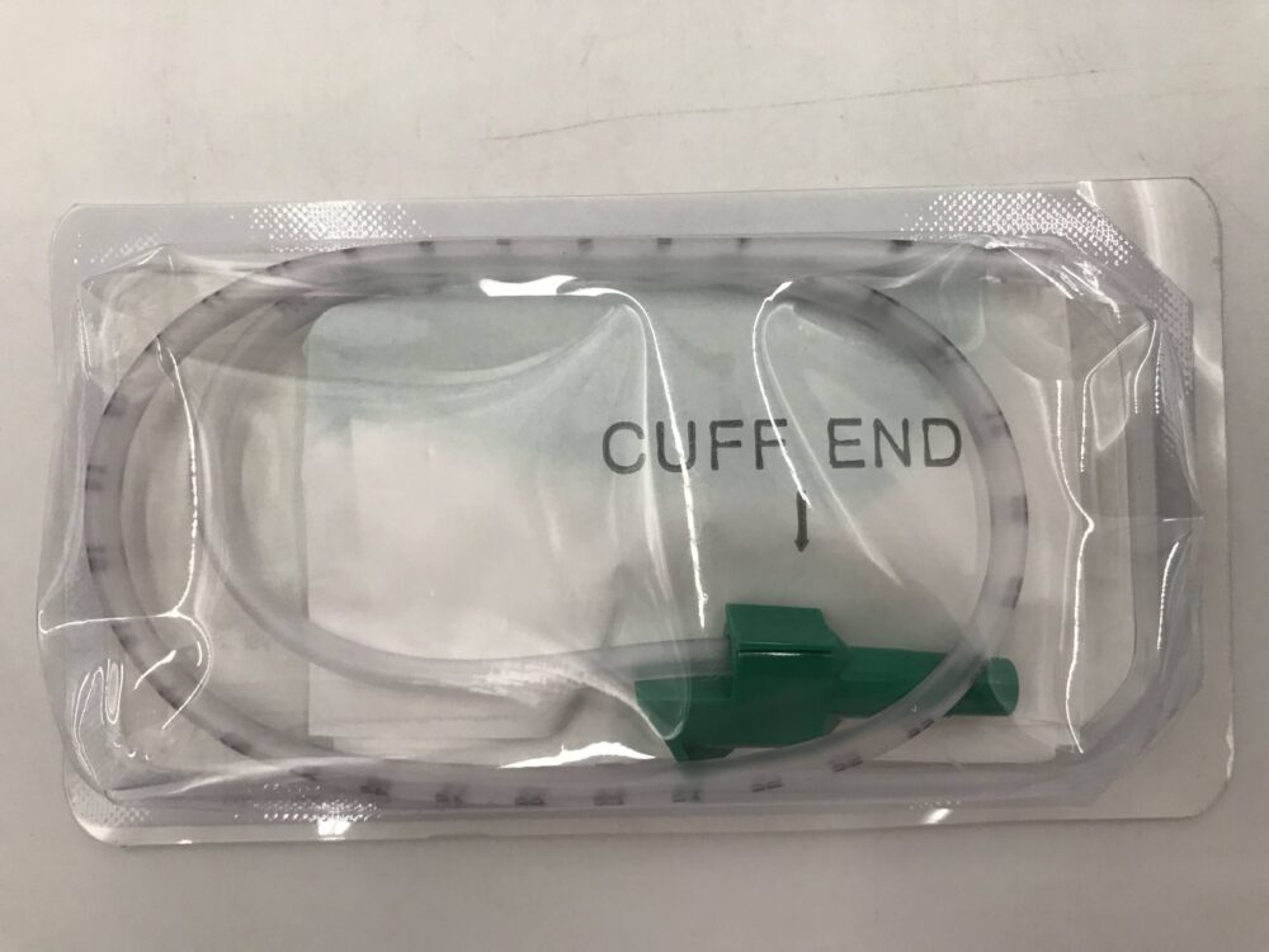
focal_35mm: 28
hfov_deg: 63.4
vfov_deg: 49.7
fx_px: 1026
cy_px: 476
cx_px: 634
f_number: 1.8
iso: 25
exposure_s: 1/40
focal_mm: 3.99
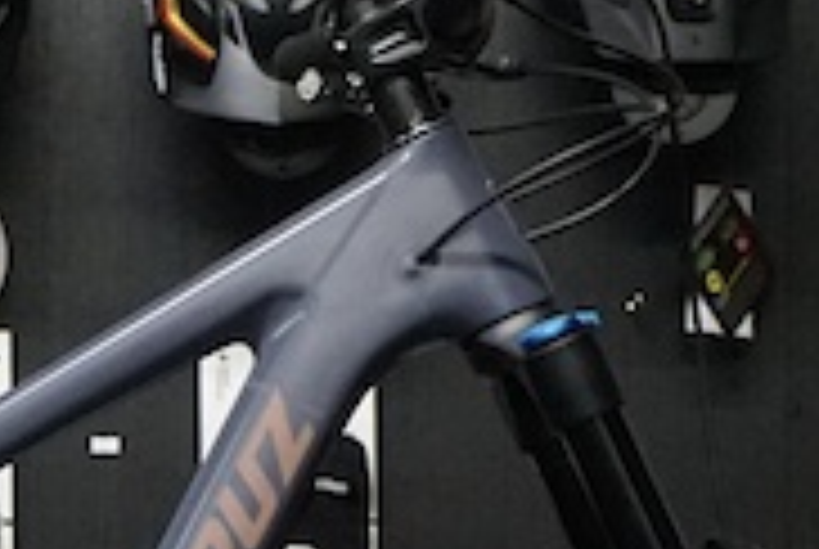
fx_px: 3600
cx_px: -99
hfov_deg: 12.7
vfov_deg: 8.5
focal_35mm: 158
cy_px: 882
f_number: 5.6
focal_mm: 36
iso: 6400
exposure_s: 1/160
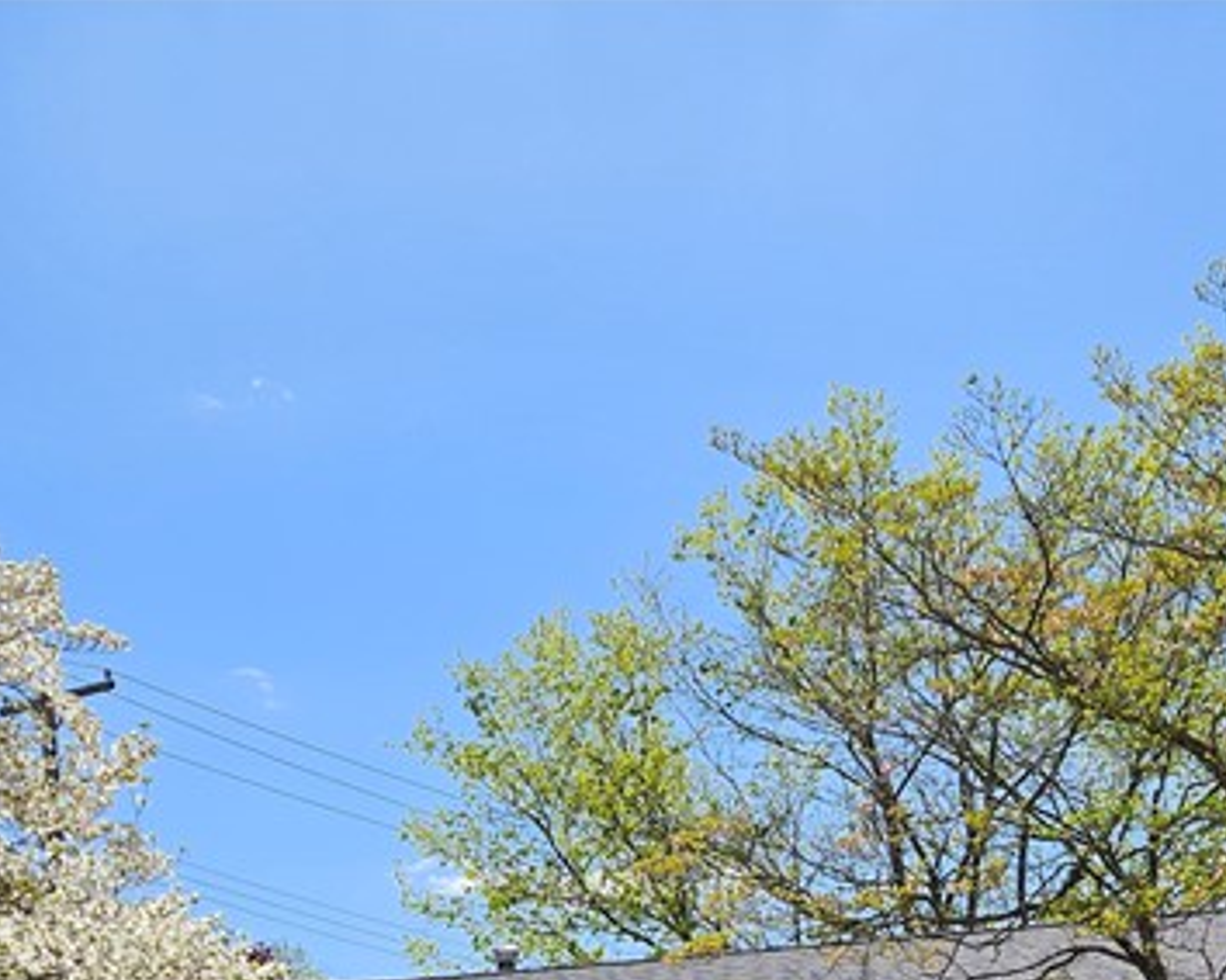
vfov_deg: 21.0
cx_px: 772
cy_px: 1323
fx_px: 2358
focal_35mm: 65
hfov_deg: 29.0
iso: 25
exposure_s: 1/2463
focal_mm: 5.4
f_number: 1.8
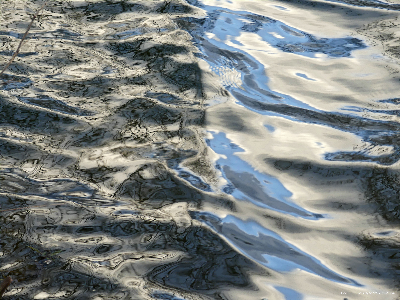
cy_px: 150
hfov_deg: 7.7
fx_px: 2981
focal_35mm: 258
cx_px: 200
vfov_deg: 5.8
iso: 100
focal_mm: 46.5
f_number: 2.8
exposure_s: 1/125
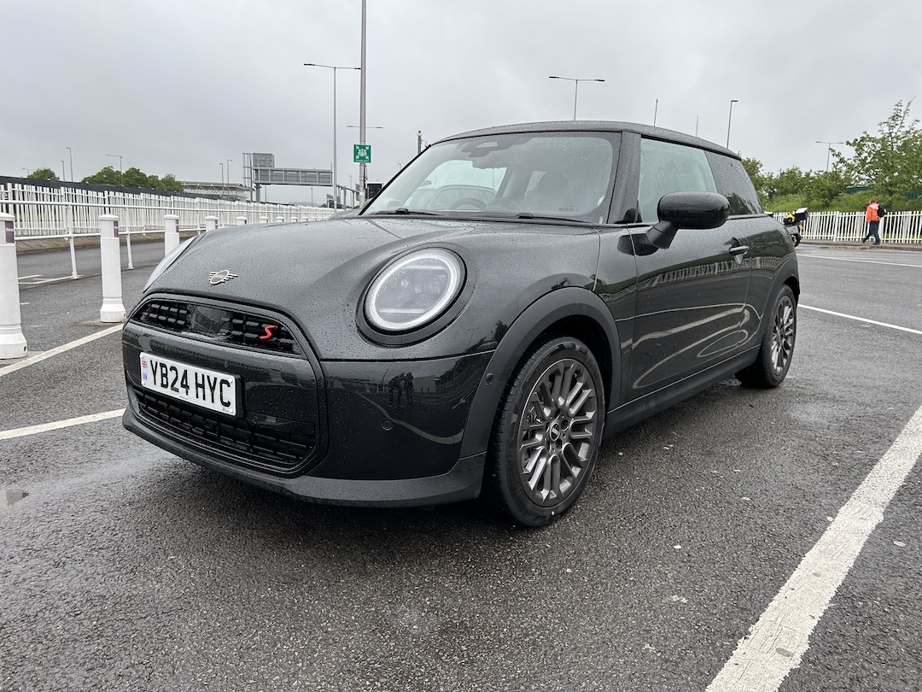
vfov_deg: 53.1
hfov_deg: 67.3
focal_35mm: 26
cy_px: 346
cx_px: 461
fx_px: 693
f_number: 1.5
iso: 50
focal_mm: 5.7
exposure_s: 1/859
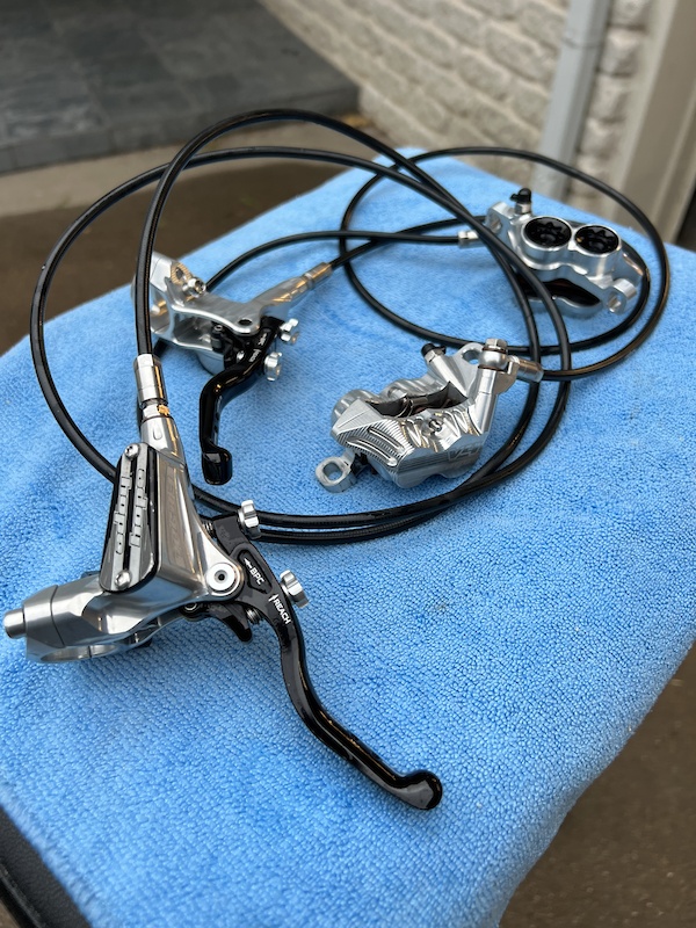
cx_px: 348
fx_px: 697
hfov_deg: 53.1
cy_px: 464
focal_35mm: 26
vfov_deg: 67.3
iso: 80
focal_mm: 5.7
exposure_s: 1/120
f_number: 1.5
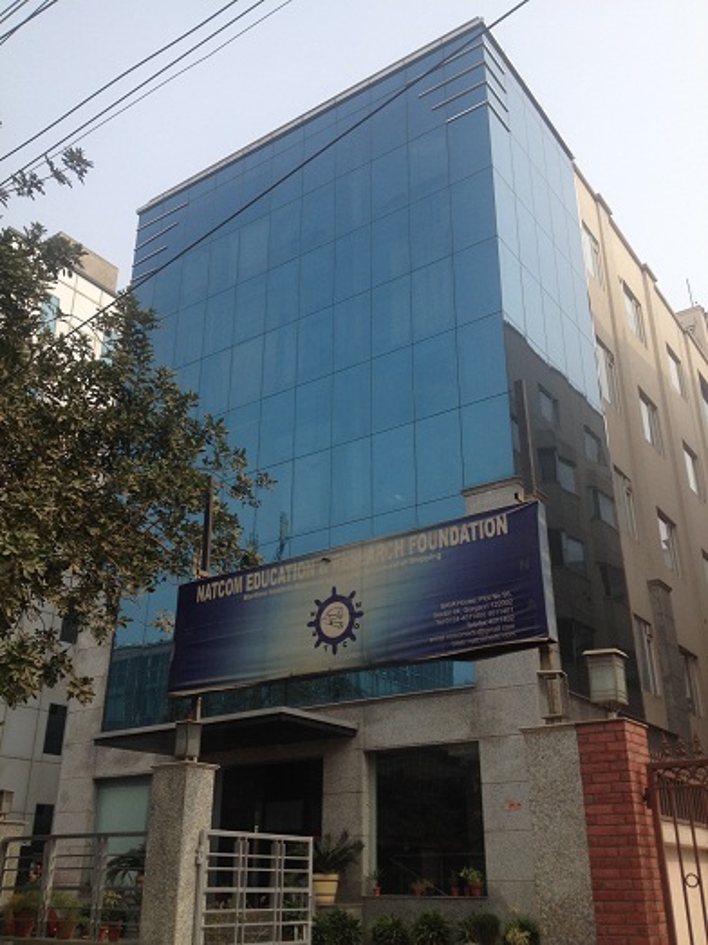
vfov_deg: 52.6
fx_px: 955
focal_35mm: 35
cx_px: 354
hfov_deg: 40.7
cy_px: 472
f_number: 2.4
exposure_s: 1/1151
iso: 50
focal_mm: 4.28
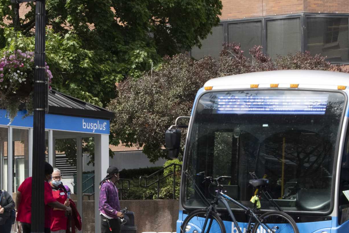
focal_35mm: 177
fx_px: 1716
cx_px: 167
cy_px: 168
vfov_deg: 7.8
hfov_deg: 11.6
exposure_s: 1/1600
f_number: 9
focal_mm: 70
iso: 2000
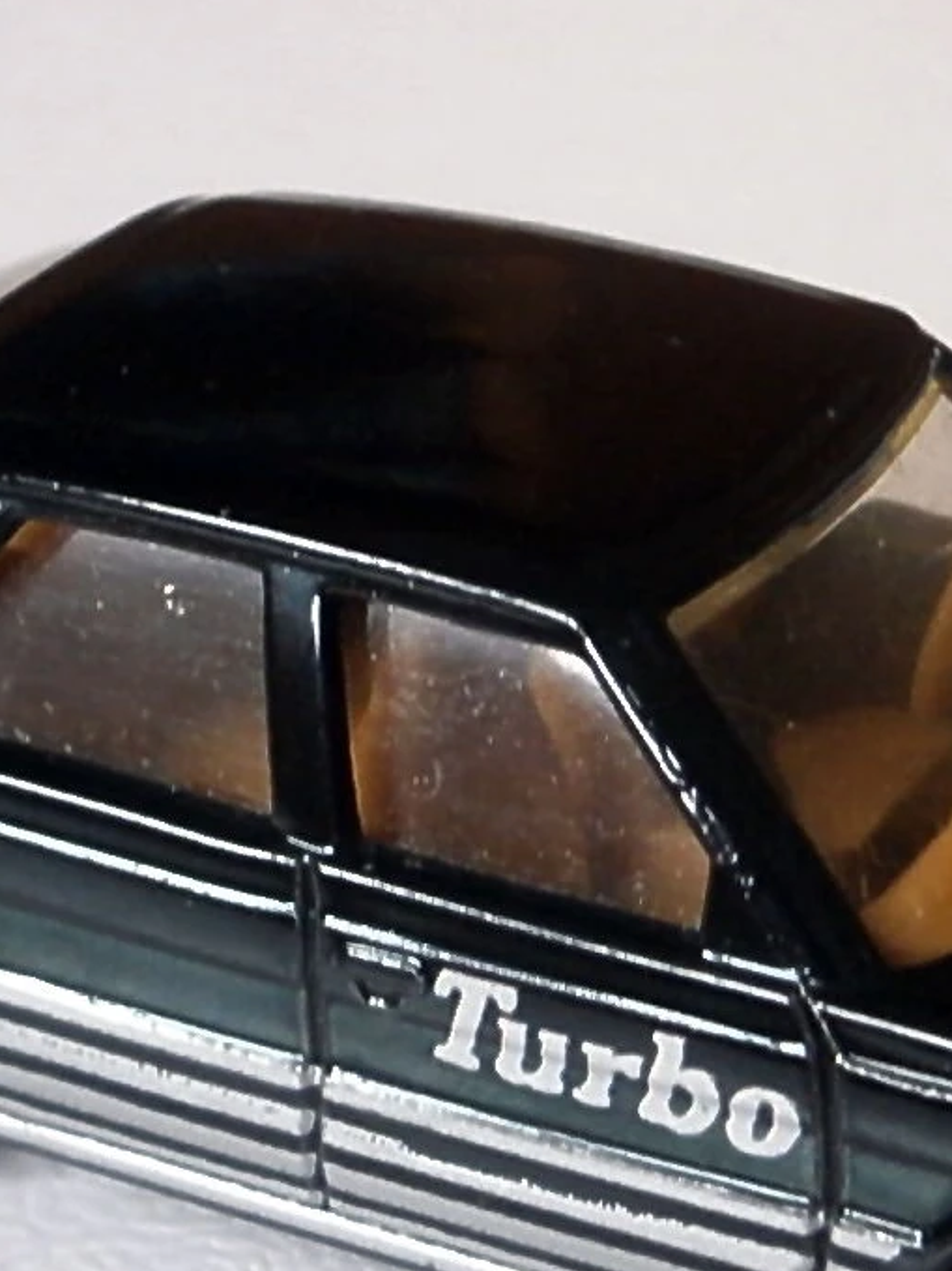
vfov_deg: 18.3
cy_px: 851
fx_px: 3925
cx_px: 648
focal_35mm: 107
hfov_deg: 13.8
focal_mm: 8.3
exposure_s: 1/50
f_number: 3.4
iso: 200
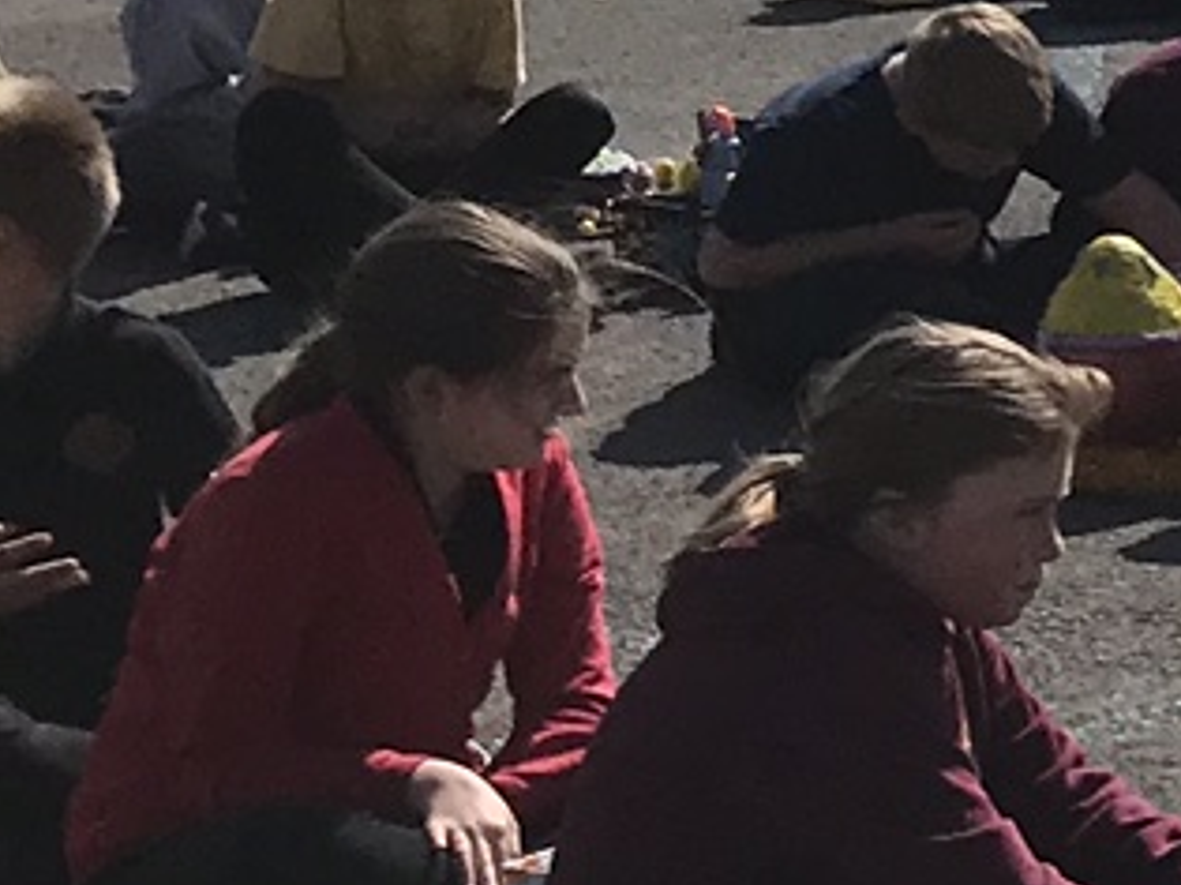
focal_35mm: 182
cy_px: 56
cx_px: 3356
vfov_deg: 8.1
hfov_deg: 9.1
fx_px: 6207
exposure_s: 1/6410
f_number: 1.8
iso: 25
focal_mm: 3.99
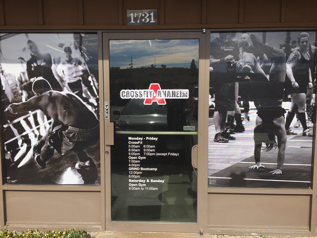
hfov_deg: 61.7
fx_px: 266
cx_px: 158
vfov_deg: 48.2
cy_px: 119
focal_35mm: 29
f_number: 2.2
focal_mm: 4.15
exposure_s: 1/1099
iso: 32
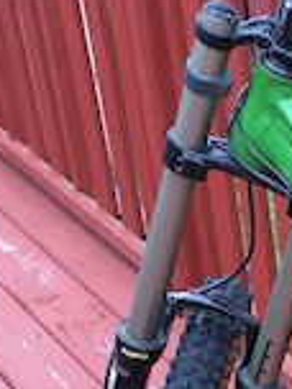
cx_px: 525
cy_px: 786
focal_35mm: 153
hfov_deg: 9.3
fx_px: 1721
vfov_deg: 11.6
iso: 32
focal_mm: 4.15
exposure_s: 1/60
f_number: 2.2
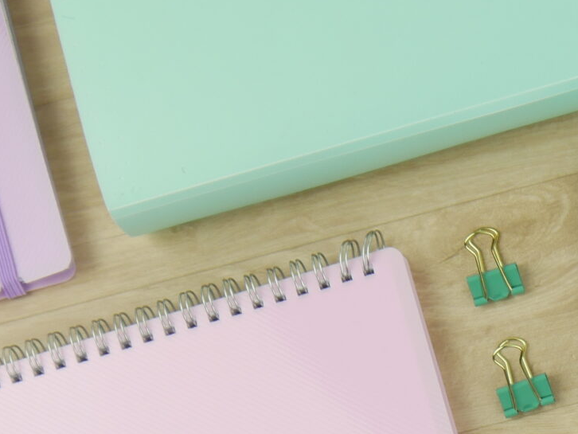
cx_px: 748
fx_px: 2121
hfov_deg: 14.8
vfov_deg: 11.3
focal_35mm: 127
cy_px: 596
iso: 200
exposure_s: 1/125
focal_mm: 18
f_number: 4.5
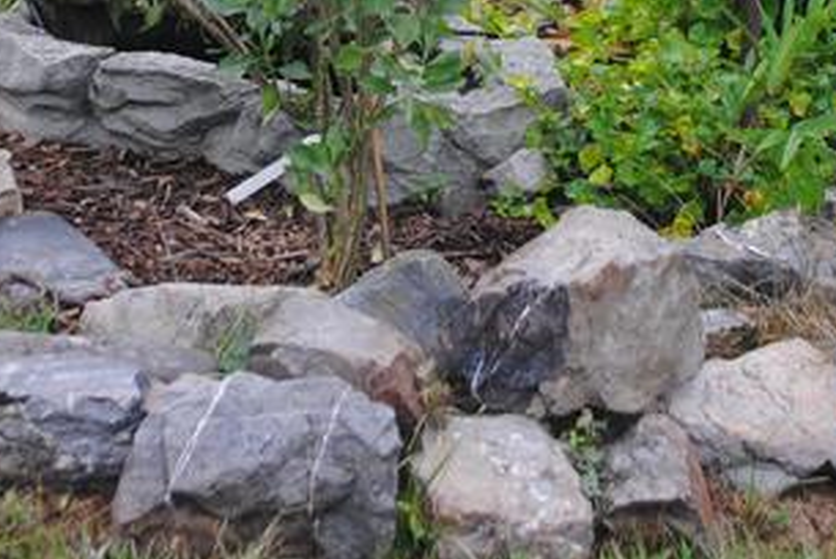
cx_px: 362
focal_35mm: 118
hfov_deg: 17.3
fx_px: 2743
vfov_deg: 11.4
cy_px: -138
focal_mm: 24
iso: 200
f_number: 4.5
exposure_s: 1/80
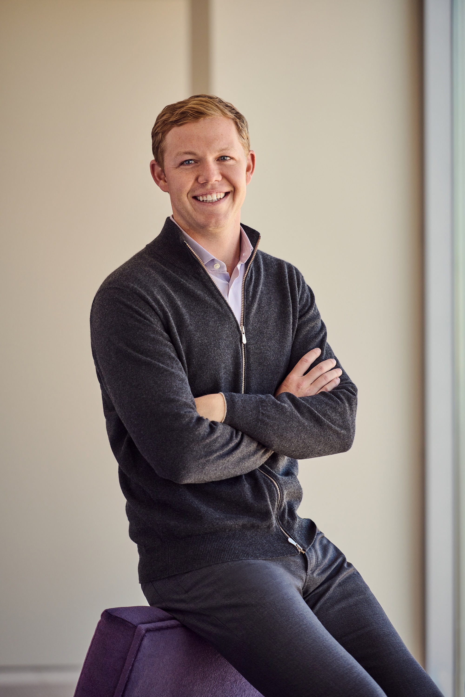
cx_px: 232
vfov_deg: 12.8
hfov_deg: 8.6
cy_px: 348
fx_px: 3100
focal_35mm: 160
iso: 320
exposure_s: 1/400
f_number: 3.5
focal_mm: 160
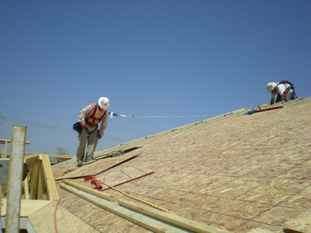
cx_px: 156
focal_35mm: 38
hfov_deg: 49.0
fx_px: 341
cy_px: 116
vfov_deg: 37.7
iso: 50
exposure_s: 1/661
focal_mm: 6.3
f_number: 4.6
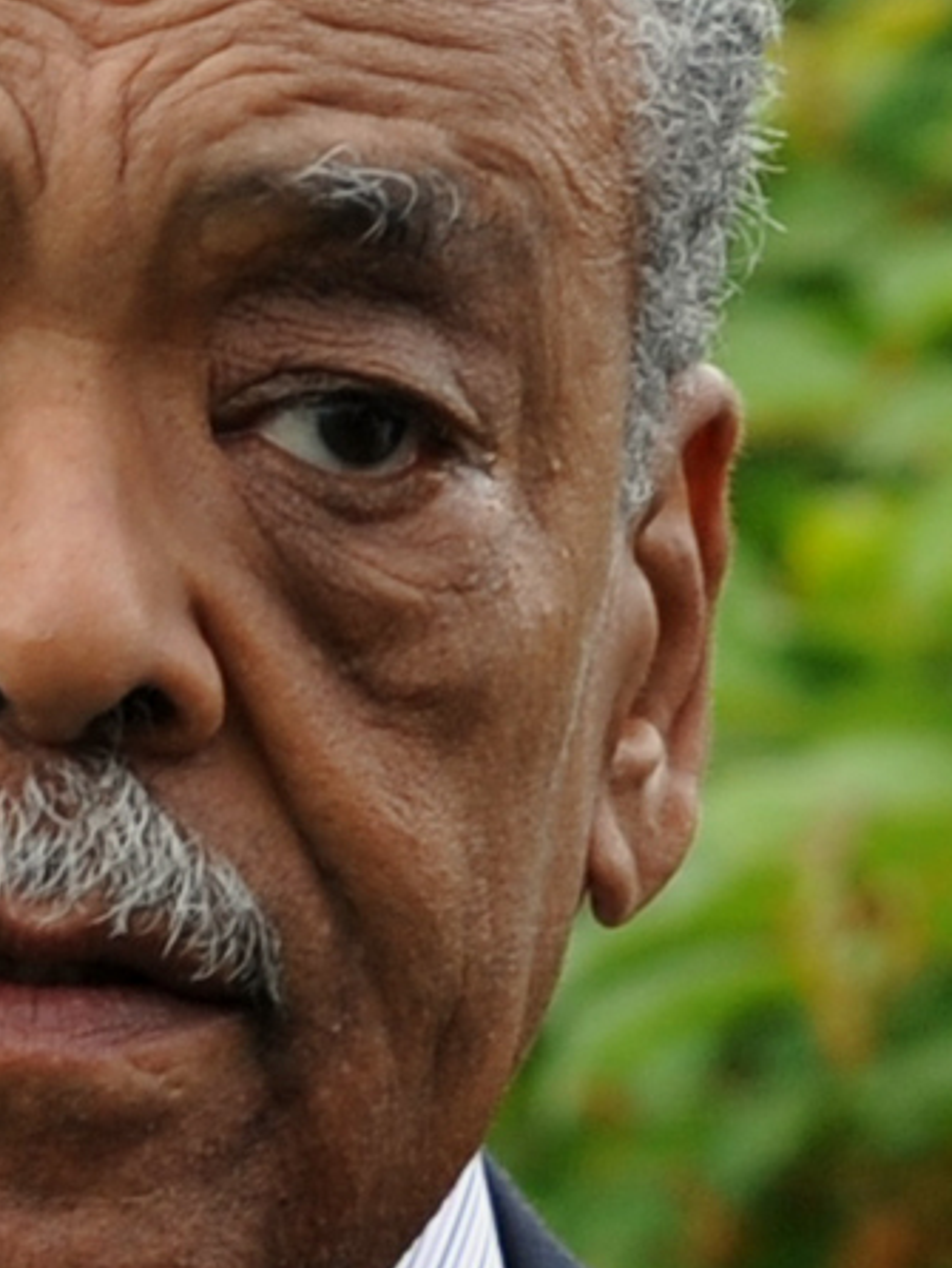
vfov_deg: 13.1
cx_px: 6
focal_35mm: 150
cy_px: 890
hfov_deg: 9.8
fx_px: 5495
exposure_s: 1/125
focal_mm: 58
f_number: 4.5
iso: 400
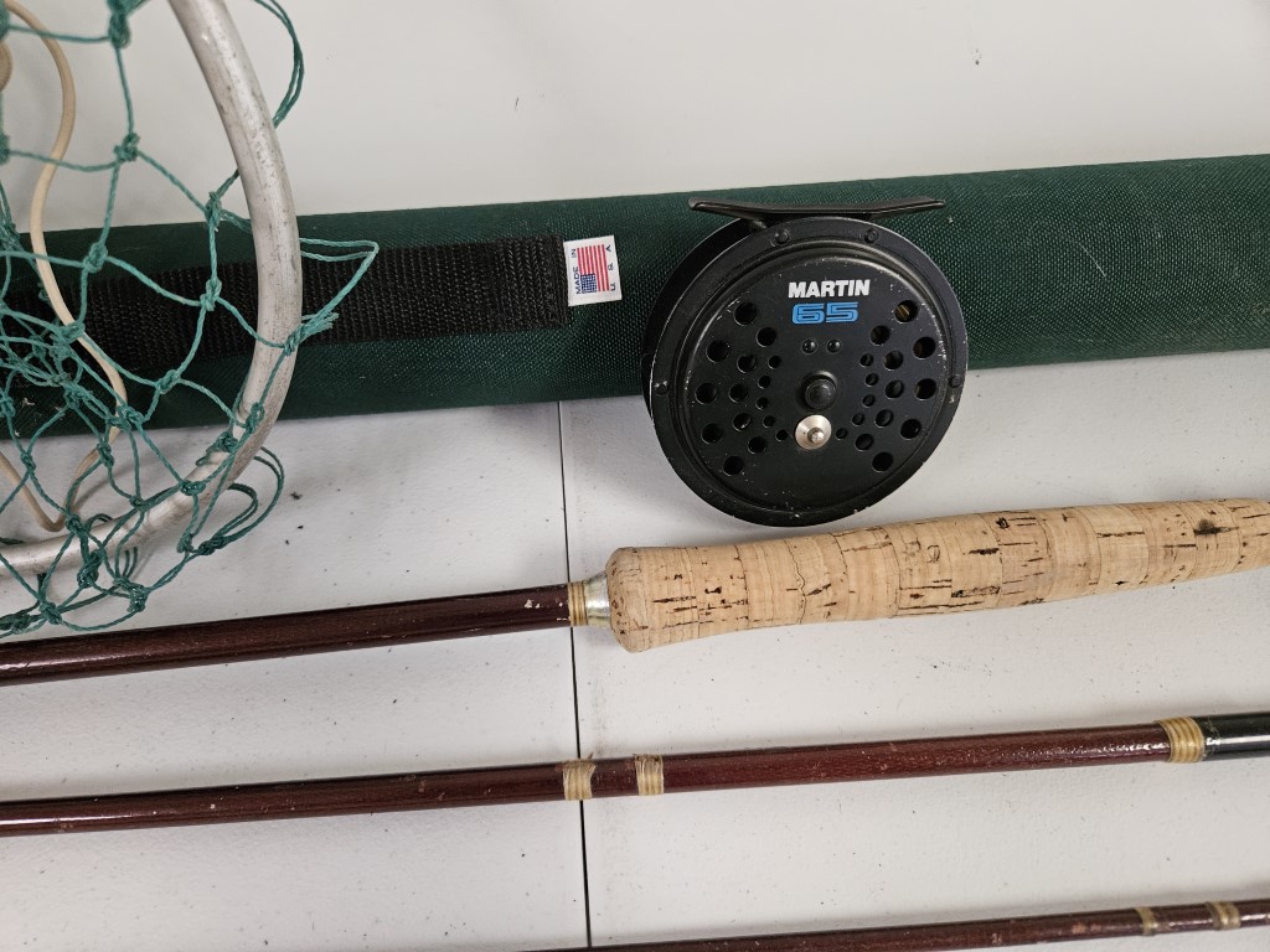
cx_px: 635
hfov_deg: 73.9
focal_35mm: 23
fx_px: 844
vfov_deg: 58.9
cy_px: 476
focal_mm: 5.4
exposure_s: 1/120
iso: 800
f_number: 1.8
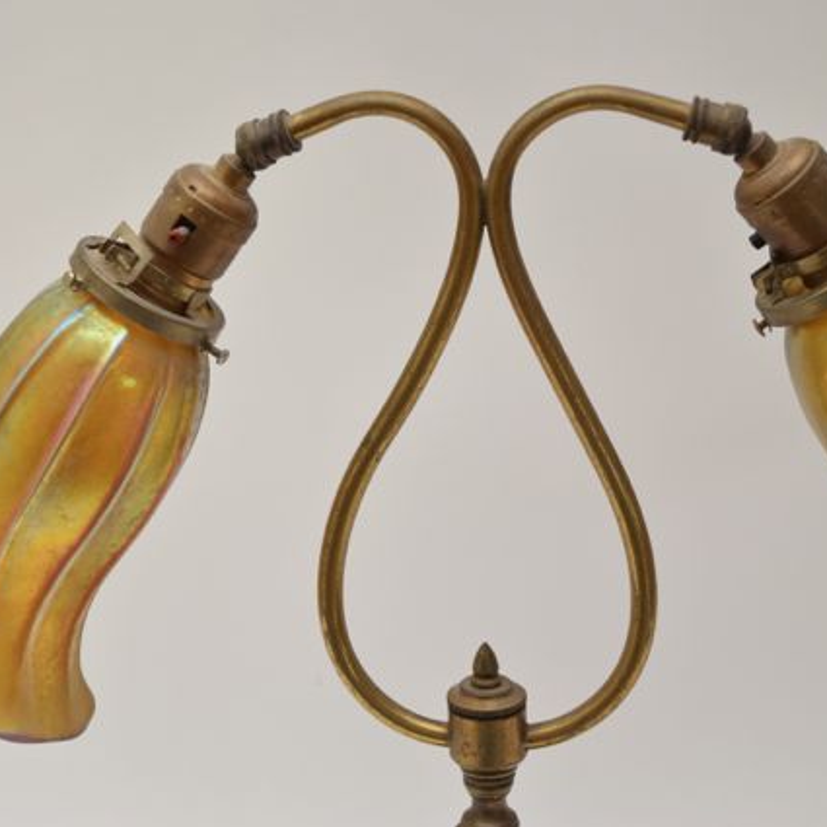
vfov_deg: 16.5
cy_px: 414
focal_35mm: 106
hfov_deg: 16.4
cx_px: 230
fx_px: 2855
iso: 800
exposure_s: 1/125
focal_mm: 55
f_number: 5.6
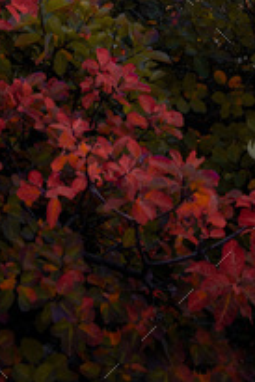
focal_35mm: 121
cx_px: 47
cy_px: -427
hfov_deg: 11.3
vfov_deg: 13.8
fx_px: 1283
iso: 200
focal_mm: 28
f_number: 16
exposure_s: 1/60
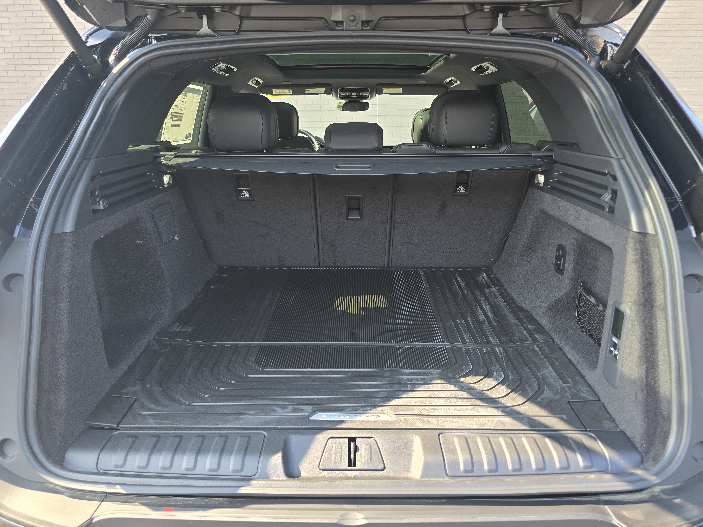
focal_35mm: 23
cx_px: 352
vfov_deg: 58.9
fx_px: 467
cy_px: 264
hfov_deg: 73.9
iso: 50
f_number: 1.7
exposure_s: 1/180
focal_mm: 6.3
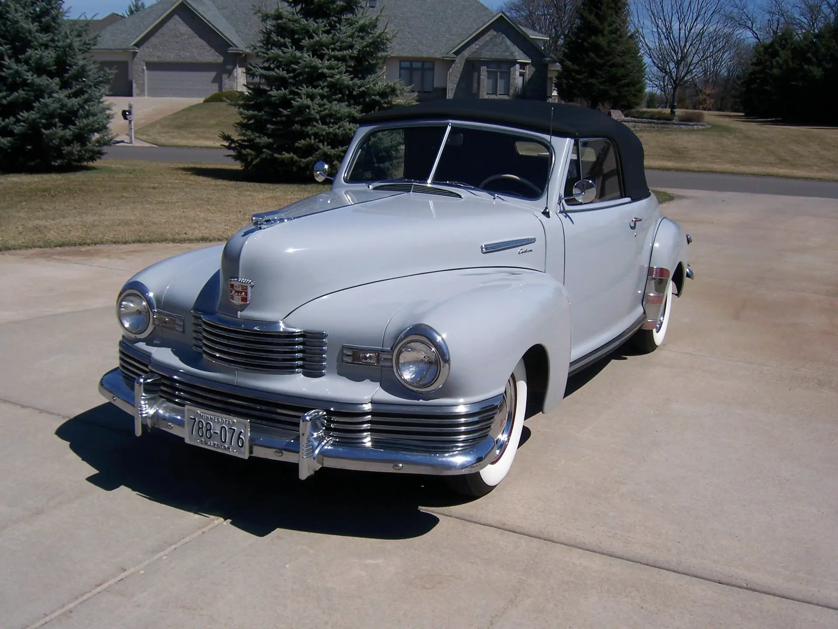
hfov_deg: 51.4
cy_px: 314
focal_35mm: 36
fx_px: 872
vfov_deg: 39.7
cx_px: 419
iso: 80
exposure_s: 1/1000
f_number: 4.5
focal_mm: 6.2
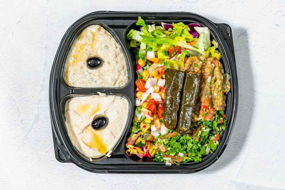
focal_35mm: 40
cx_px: 142
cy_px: 95
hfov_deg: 48.5
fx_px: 317
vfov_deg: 33.4
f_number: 6.3
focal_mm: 40
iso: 500
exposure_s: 1/125
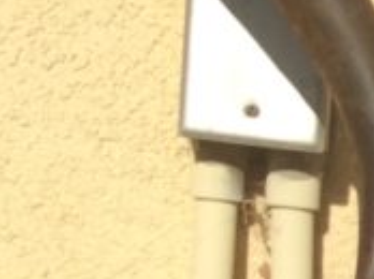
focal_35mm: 188
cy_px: 495
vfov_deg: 7.6
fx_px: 2028
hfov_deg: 9.8
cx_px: 735
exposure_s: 1/2288
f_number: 2.4
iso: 32
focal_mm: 3.3
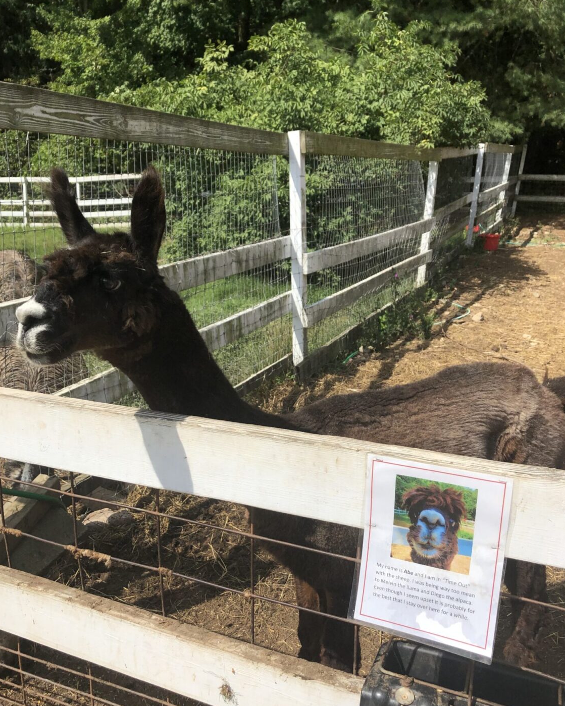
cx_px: 288
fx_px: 627
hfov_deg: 48.5
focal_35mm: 30
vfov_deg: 58.7
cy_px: 373
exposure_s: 1/4049
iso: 20
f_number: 1.8
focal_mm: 3.99
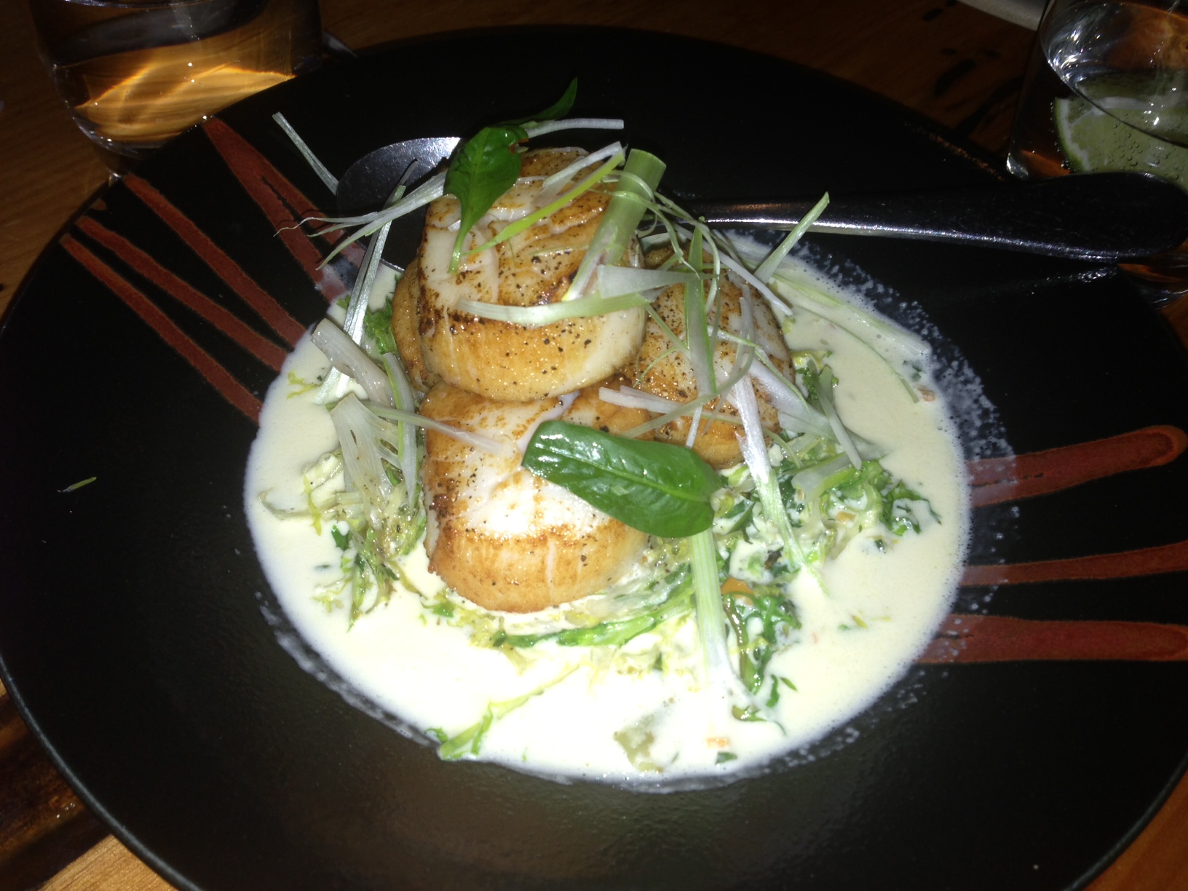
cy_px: 446
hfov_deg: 55.4
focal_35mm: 33
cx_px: 594
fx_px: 1133
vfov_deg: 42.9
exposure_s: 1/28
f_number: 2.4
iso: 50
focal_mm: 4.13
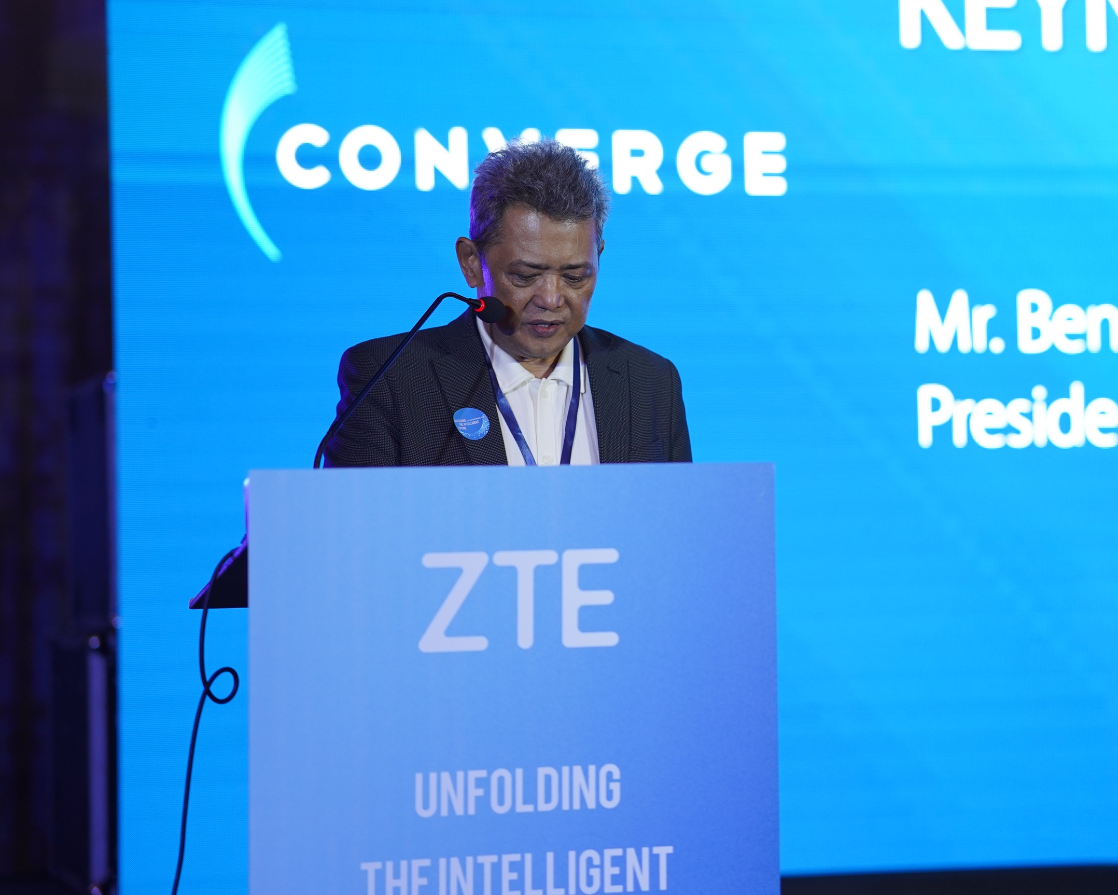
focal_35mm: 111
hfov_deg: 17.3
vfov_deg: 13.9
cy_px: 407
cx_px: 774
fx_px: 3673
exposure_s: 1/200
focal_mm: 85
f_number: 1.8
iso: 640
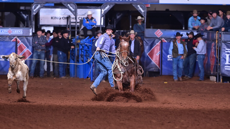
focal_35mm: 520
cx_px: 115
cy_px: 61
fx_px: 3172
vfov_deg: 2.3
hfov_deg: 4.2
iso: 640
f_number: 5
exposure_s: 1/250
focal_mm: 330
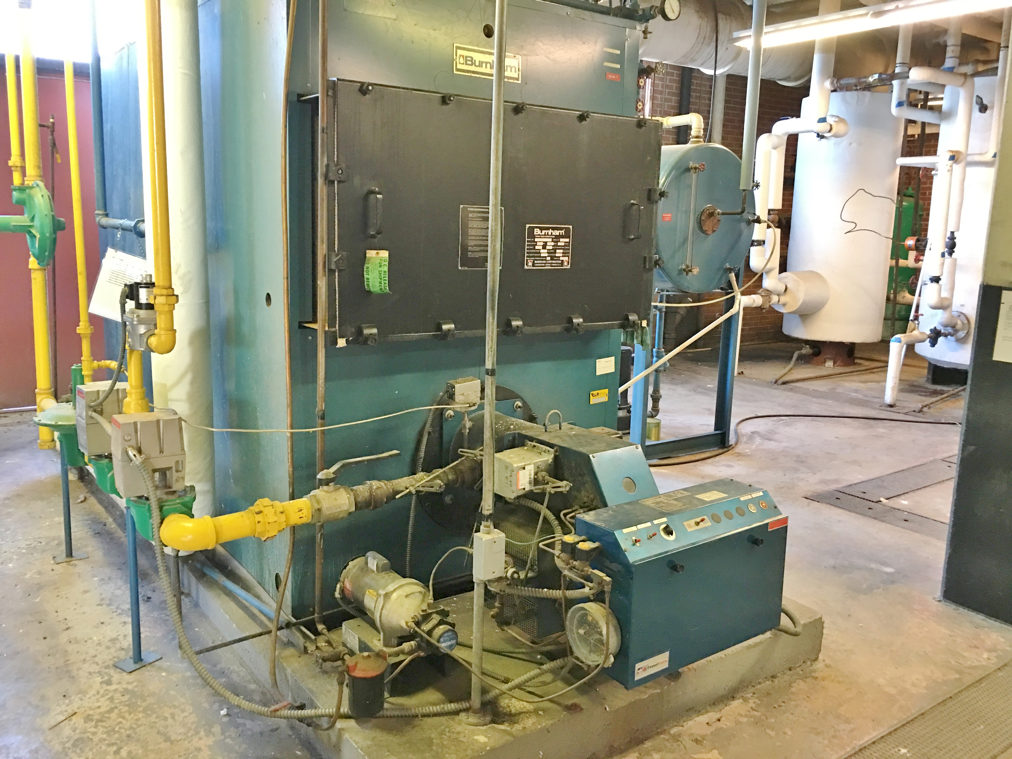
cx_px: 506
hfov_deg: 61.7
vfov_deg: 48.2
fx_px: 848
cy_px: 380
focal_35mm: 29
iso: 100
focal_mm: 4.15
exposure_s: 1/10
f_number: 2.2
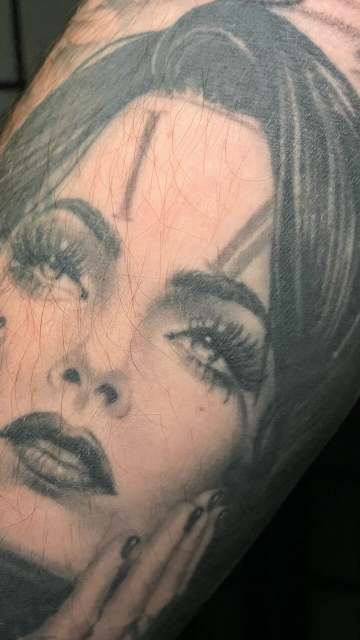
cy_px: 356
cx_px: 120
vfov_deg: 52.7
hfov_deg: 31.0
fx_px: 645
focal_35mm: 38
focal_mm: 4.2
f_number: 1.6
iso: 400
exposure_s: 1/60
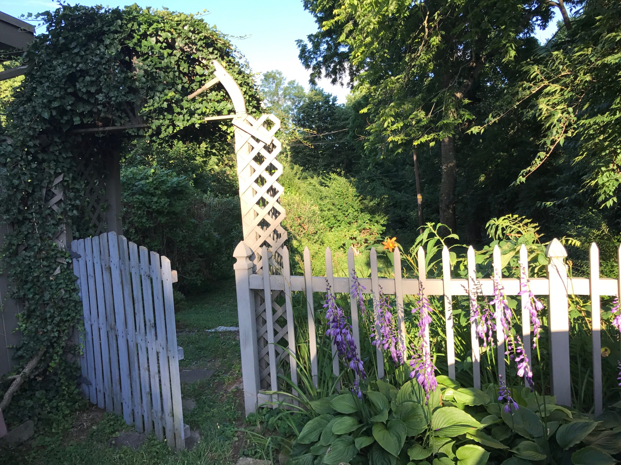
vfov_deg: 49.7
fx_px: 502
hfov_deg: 63.4
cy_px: 232
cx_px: 310
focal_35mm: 28
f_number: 1.8
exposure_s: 1/481
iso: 20
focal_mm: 3.99
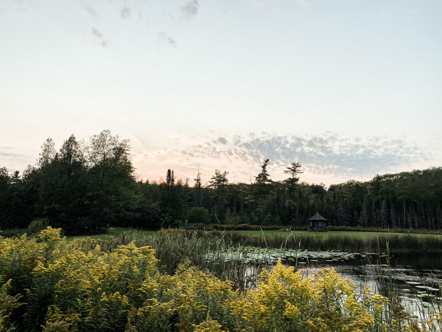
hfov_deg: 67.3
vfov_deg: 53.1
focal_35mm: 26
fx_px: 332
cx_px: 221
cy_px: 166
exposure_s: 1/121
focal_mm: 4.25
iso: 50
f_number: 1.8
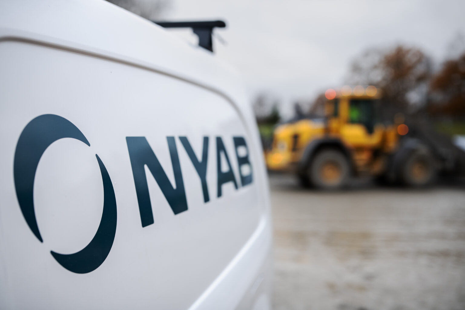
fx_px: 517
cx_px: 232
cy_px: 155
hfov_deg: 48.5
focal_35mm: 40
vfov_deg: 33.4
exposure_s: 1/800
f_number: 2
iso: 320
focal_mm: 40
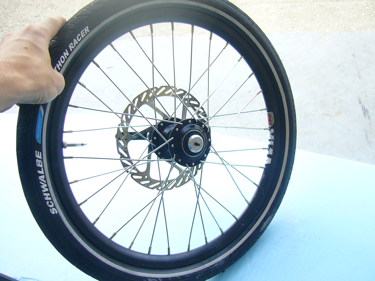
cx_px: 184
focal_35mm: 36
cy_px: 141
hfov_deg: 51.4
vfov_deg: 39.7
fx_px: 390
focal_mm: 5.8
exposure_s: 1/80
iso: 50
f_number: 2.8
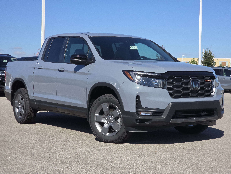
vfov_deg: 21.3
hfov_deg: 28.2
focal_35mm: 69
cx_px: 116
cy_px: 87
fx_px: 460
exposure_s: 1/2510
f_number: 2.4
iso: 50
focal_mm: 7.9
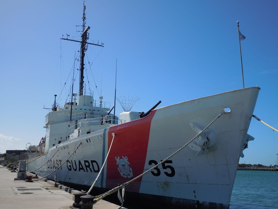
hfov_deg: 47.9
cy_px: 104
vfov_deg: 36.8
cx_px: 139
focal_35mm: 39
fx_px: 313
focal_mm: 6.9
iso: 100
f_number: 8.6
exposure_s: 1/320
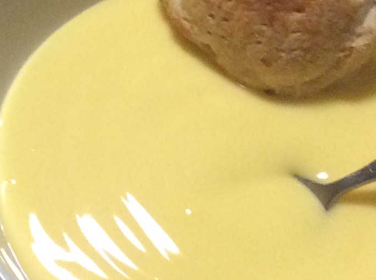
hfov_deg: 16.1
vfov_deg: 12.1
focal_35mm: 120
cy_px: -37
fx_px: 1301
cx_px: -11
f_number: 2.4
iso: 200
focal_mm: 3.3
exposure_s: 1/25
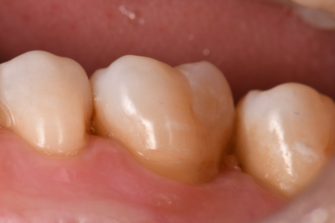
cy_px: 112
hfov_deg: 13.1
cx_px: 168
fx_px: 1460
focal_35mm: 157
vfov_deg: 8.7
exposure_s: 1/160
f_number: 32
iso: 200
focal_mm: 105
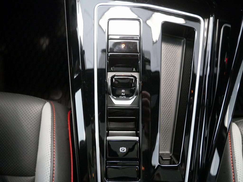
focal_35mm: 24
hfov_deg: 71.6
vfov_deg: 56.8
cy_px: 91
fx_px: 168
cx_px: 122
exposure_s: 1/13
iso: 3200
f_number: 3.5
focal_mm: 12
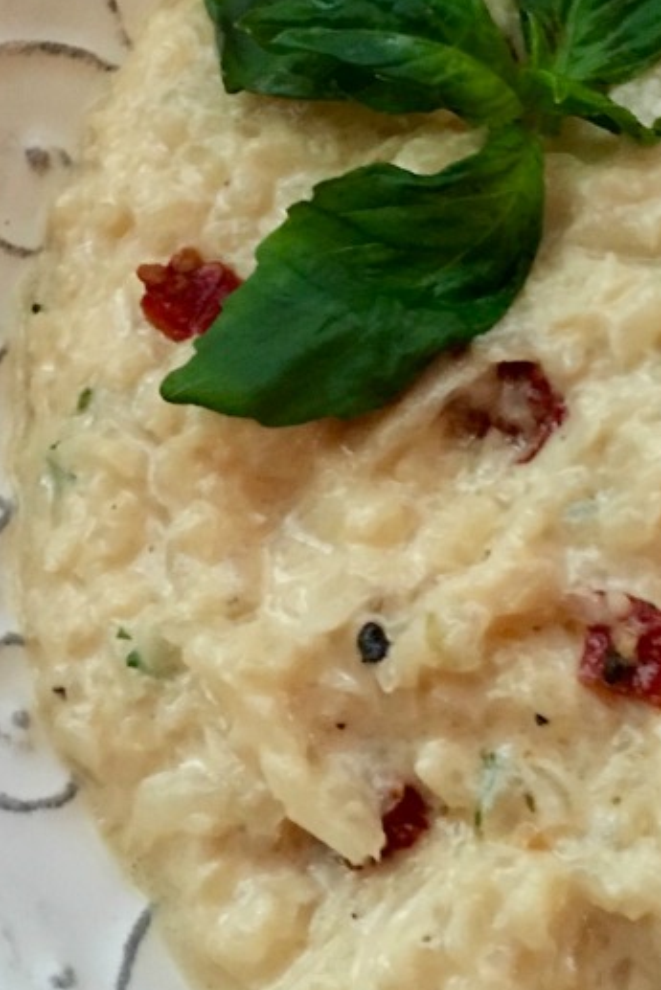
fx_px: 1926
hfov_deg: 19.4
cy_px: 272
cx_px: 460
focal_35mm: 70
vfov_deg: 28.5
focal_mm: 4.15
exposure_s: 1/4
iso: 125
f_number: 2.2
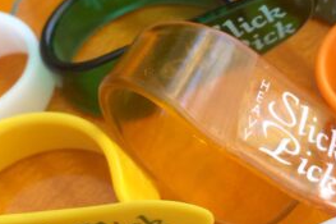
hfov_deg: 24.3
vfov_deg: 16.1
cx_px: 234
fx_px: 774
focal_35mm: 83
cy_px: -8
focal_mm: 4.12
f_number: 2.2
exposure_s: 1/30
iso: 100
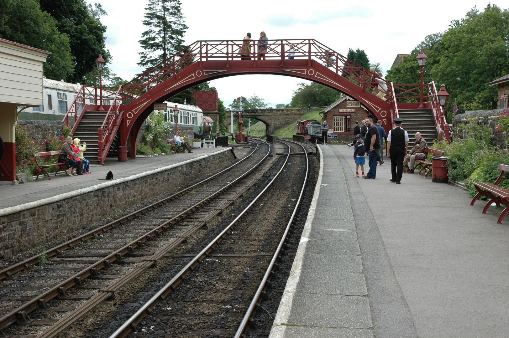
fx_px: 742
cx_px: 254
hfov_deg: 37.9
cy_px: 169
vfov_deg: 25.7
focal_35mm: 52
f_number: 8
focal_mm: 35
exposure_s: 1/250
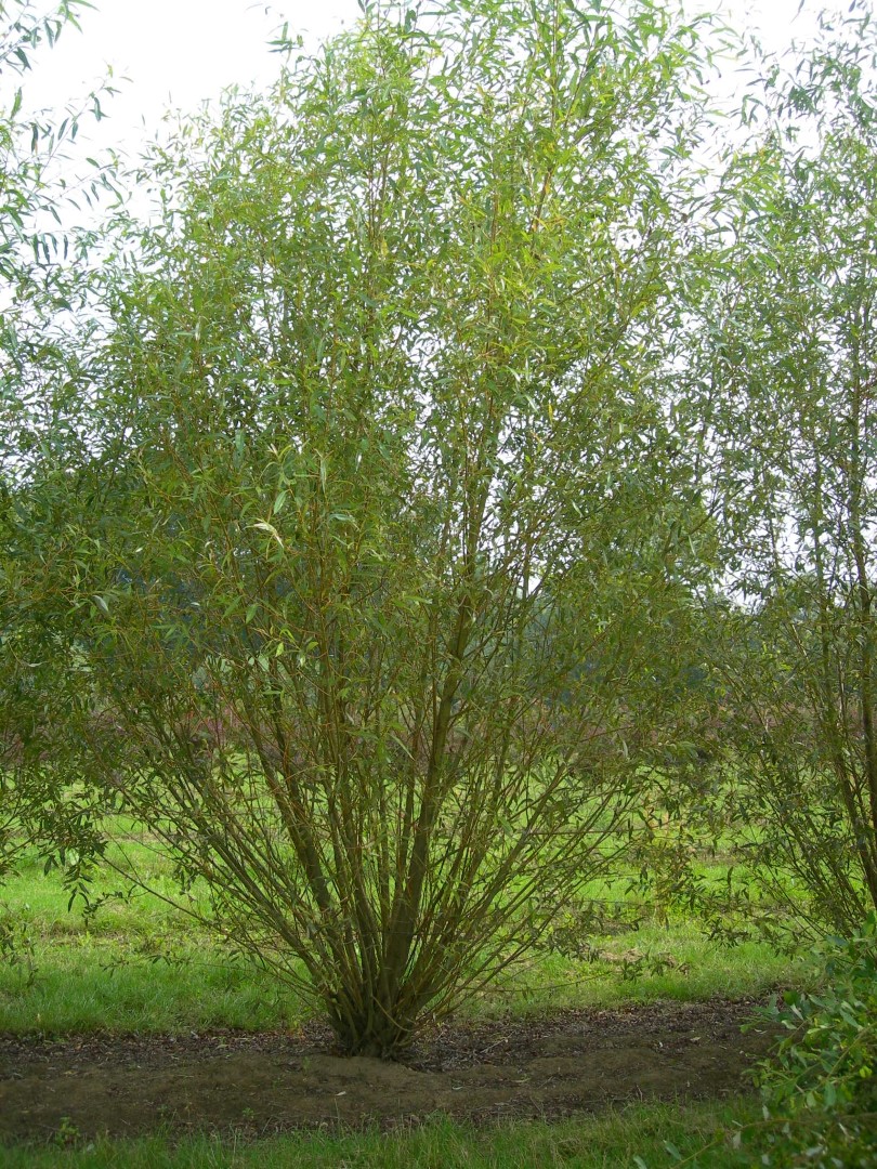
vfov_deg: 49.0
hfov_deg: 37.7
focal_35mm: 38
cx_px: 438
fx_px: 1284
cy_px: 584
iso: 50
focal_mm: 7.8
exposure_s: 1/432
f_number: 2.8
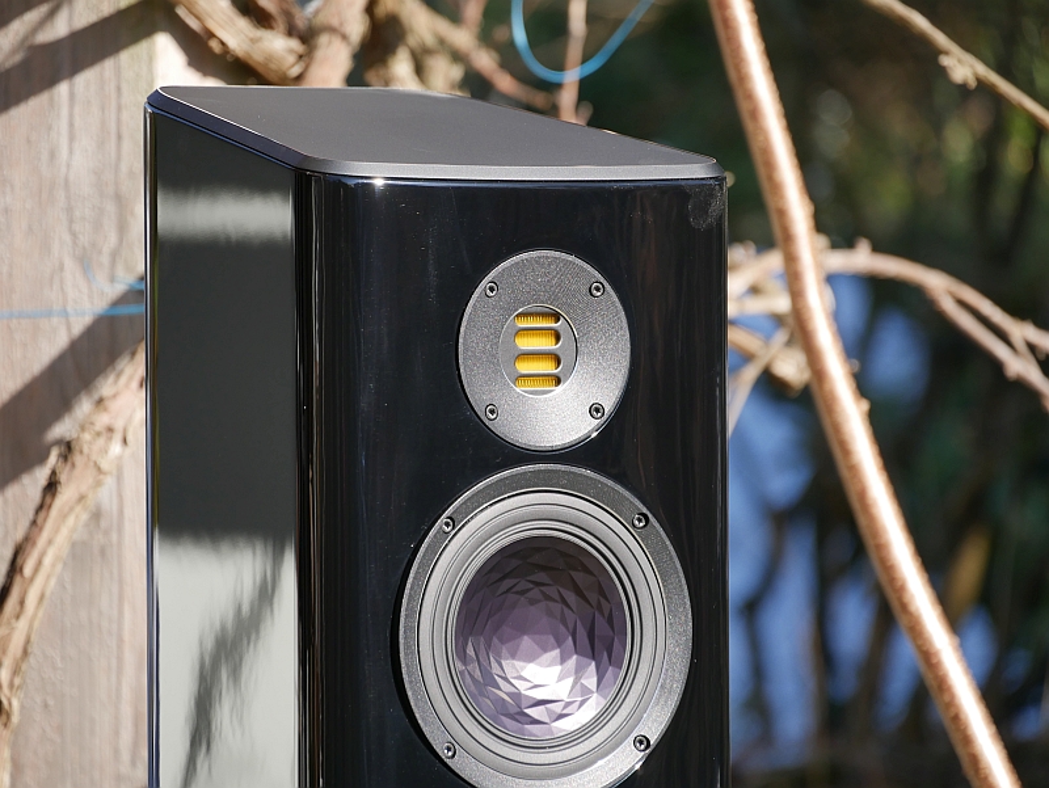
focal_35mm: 280
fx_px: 8490
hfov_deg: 7.1
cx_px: 524
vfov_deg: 5.3
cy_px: 394
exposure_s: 1/320
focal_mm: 140
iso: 250
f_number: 5.6
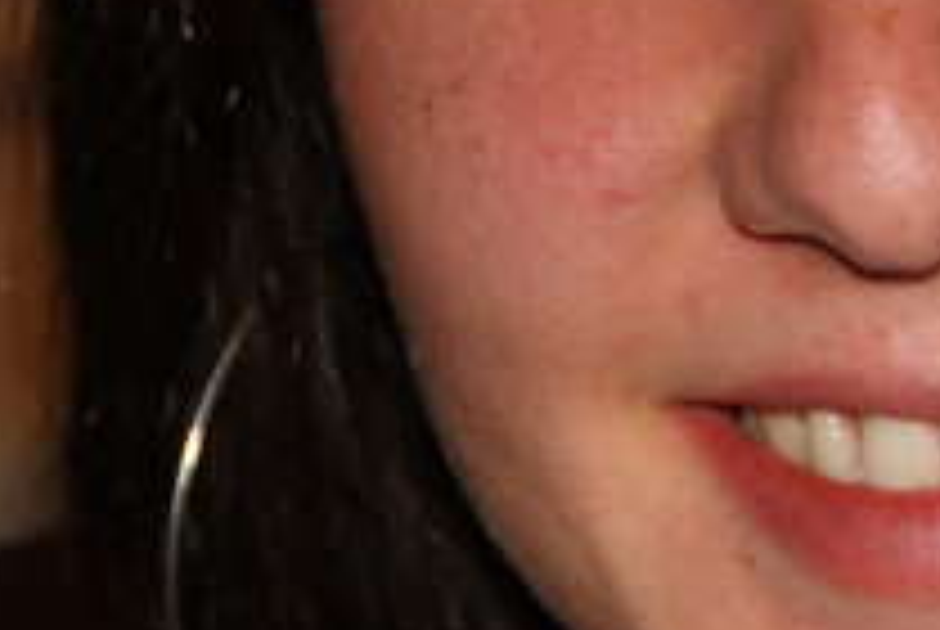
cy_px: -22
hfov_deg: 4.8
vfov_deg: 3.2
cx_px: 882
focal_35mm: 431
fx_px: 11270
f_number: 6.3
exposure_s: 1/125
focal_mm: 100
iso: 400
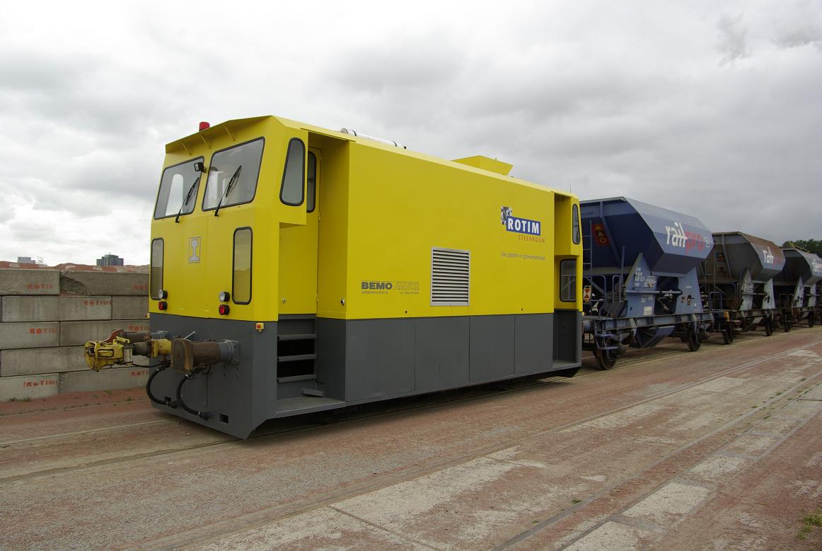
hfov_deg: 67.3
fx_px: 617
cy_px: 276
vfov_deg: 48.1
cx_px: 411
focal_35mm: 27
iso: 100
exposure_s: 1/180
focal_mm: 18
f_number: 6.7
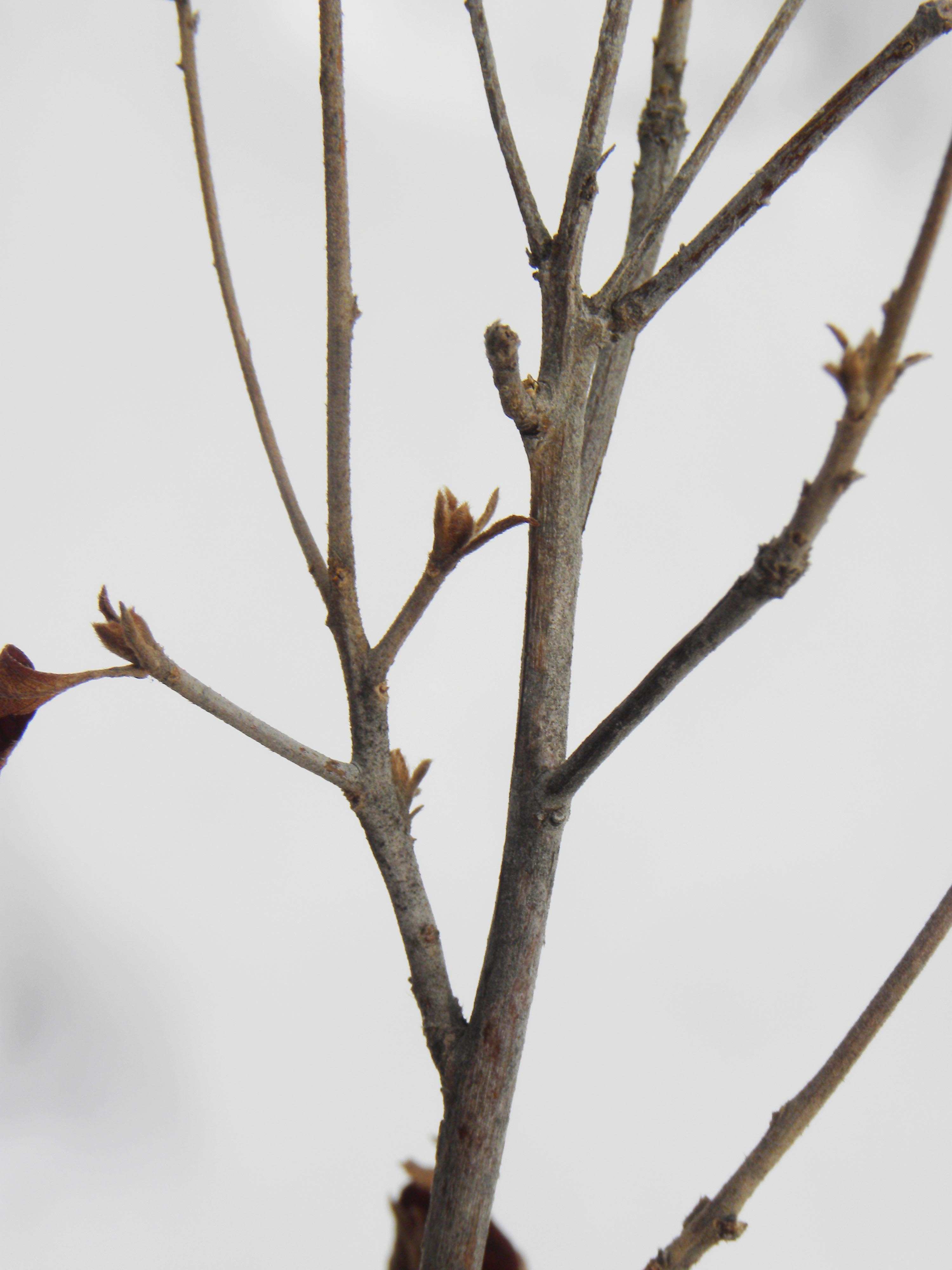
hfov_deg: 10.3
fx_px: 5280
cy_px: 635
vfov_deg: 13.7
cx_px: 476
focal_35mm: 144
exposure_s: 1/418
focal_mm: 25.7
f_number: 7.1
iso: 64
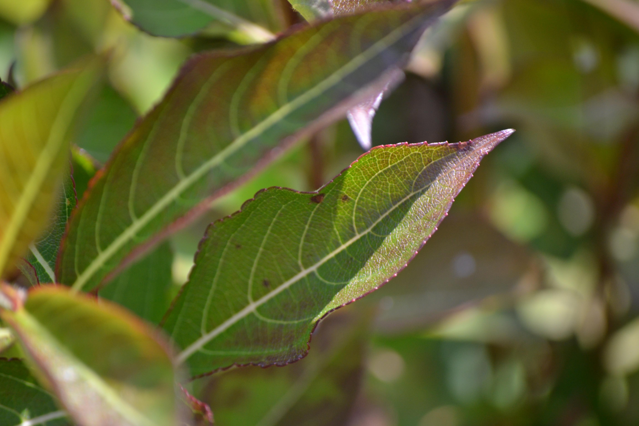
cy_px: 213
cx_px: 320
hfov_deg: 6.9
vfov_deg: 4.6
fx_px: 5325
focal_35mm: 300
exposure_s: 1/320
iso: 400
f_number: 5.6
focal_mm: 200
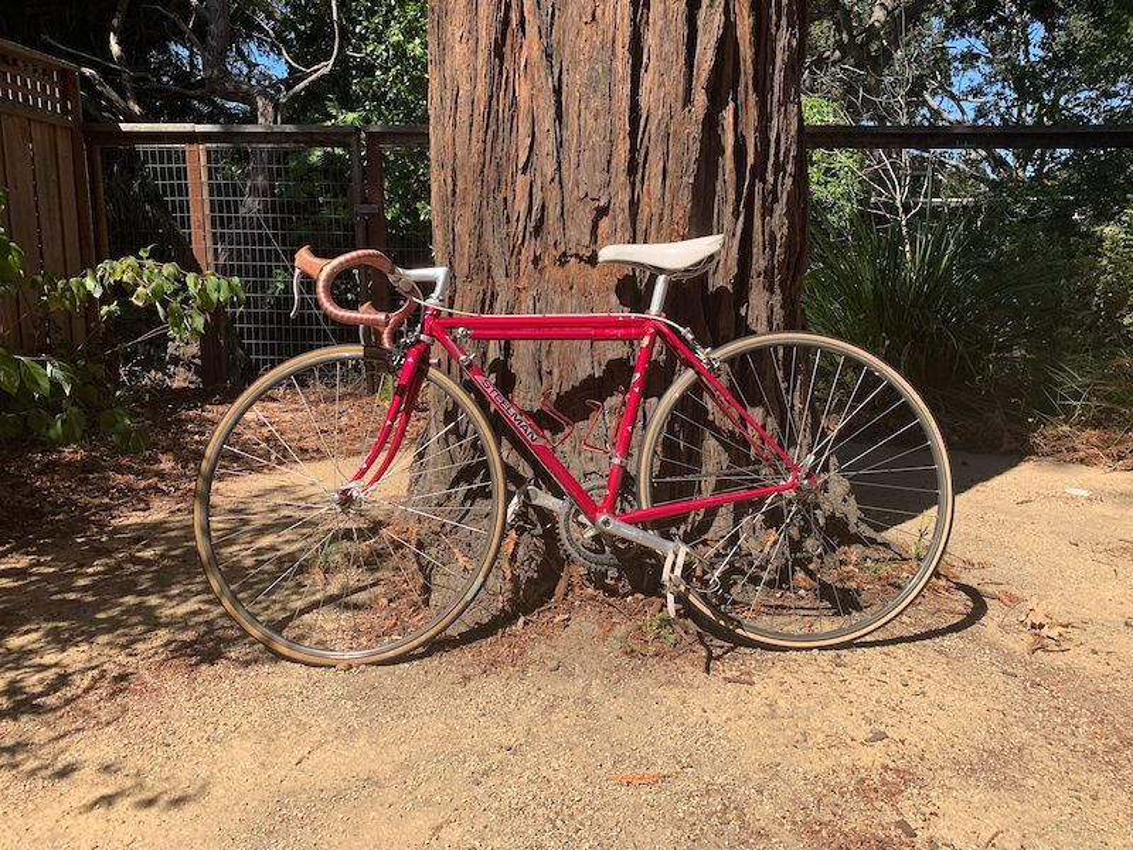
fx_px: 851
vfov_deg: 53.1
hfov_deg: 67.3
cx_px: 566
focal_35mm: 26
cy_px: 425
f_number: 1.8
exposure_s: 1/1266
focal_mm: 4.25
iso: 25
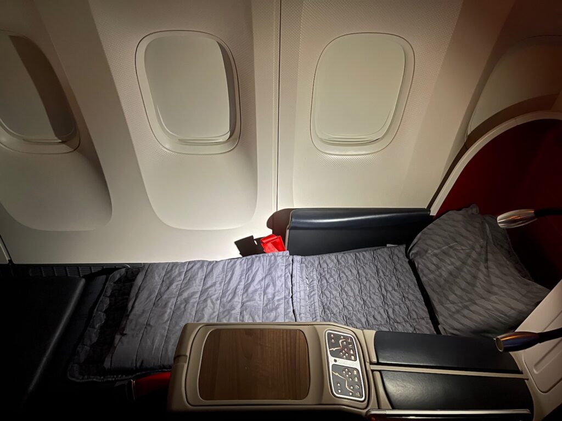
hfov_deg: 67.3
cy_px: 210
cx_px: 281
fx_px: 422
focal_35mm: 26
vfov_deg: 53.1
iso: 1250
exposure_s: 1/10
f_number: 1.6
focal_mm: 5.1
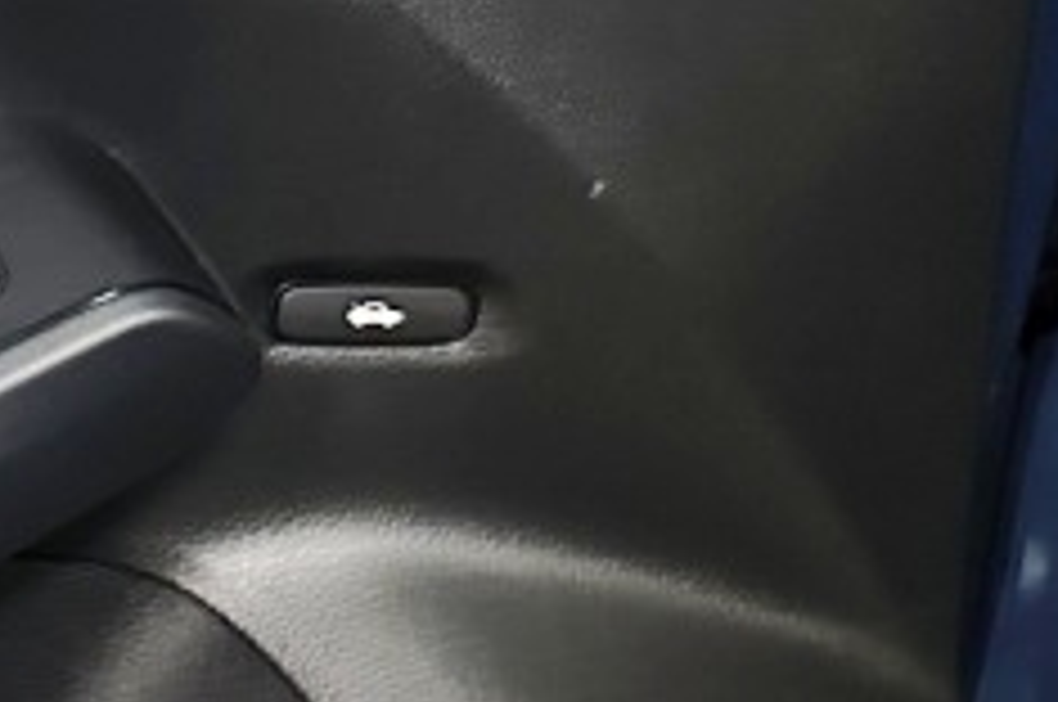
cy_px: 306
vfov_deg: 12.5
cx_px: -1135
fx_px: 3199
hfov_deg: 14.9
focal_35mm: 109
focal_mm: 6.86
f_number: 1.78
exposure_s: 1/40
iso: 800
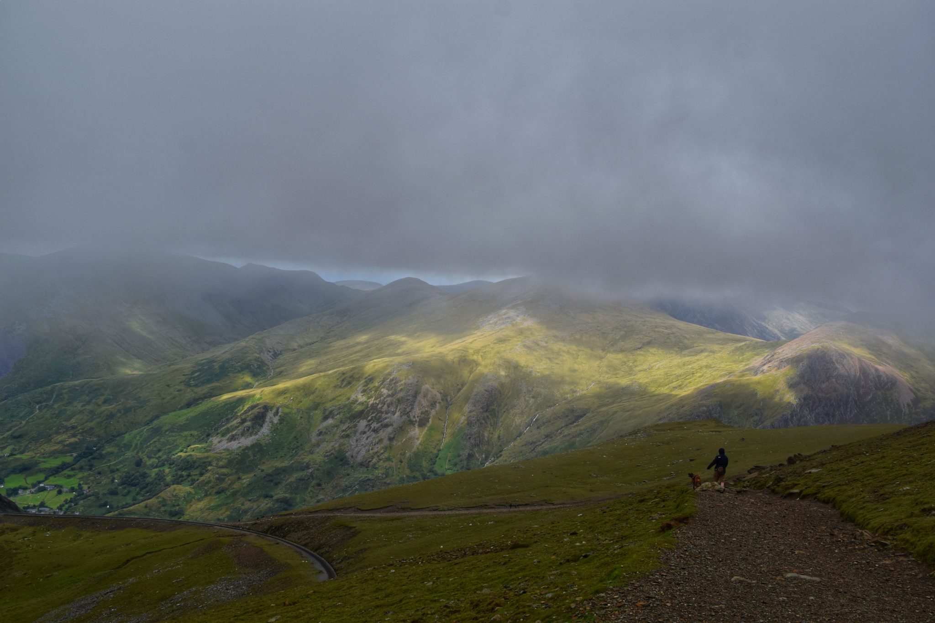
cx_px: 468
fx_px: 896
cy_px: 312
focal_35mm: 34
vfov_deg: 38.4
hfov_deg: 55.1
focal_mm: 23
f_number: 8
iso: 100
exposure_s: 1/250
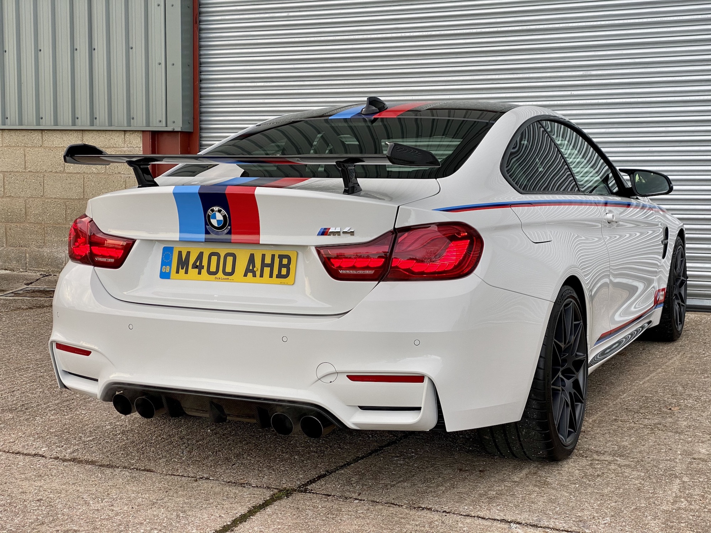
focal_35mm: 52
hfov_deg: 36.8
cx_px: 356
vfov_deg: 28.0
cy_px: 266
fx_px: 1068
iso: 20
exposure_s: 1/134
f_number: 2
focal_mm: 6
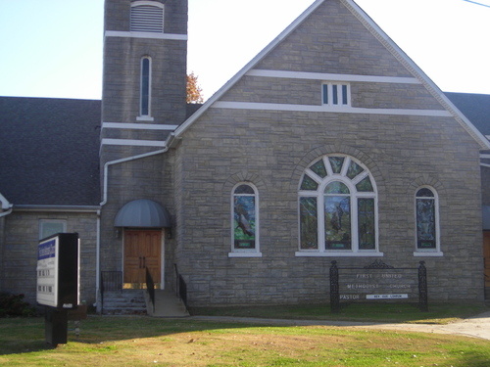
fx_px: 779
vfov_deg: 26.6
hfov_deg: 34.9
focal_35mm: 55
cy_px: 184
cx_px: 245
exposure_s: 1/204
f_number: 3.6
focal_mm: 9.1
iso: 50
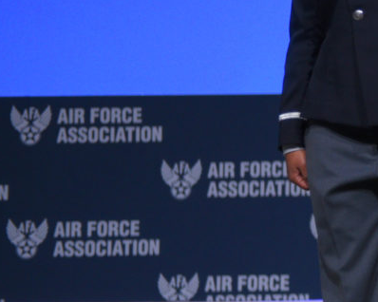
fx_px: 2974
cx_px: 944
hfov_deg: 6.8
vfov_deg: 5.8
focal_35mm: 266
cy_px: -36
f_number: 2.8
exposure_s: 1/200
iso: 800
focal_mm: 55
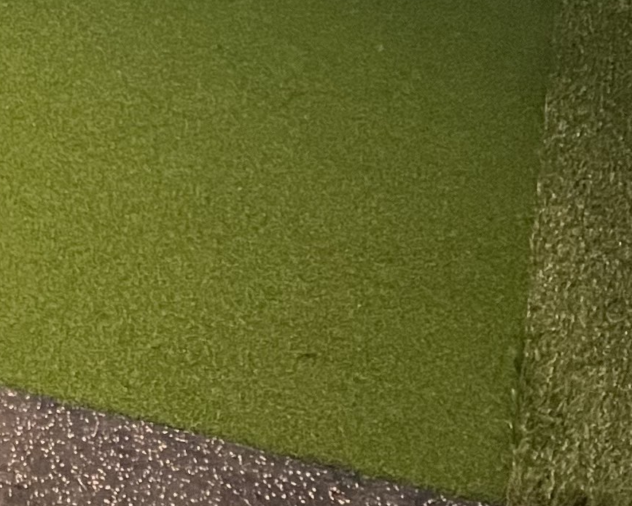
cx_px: -418
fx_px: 2208
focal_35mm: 118
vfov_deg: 11.9
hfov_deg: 14.7
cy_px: -454
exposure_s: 1/60
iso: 500
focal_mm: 4.2
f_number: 1.6
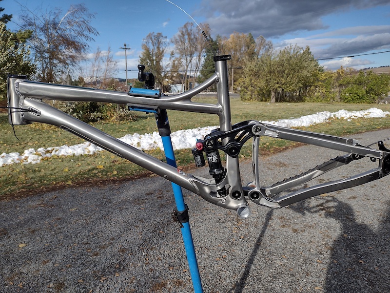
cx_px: 195
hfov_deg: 65.3
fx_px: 304
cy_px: 146
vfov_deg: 51.4
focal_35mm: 27
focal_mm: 4.71
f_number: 1.7
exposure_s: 1/1882
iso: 100
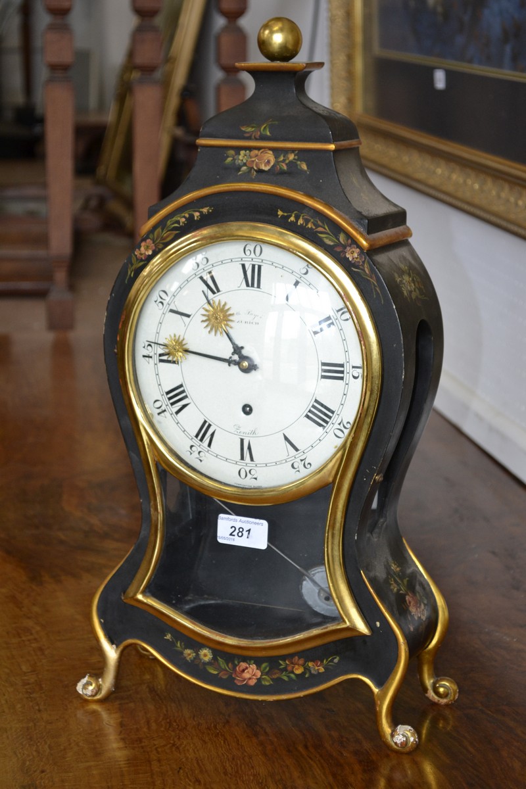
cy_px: 394
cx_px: 263
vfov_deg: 24.6
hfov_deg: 16.6
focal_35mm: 82
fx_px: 1808
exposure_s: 1/60
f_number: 5.6
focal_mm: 55
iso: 560
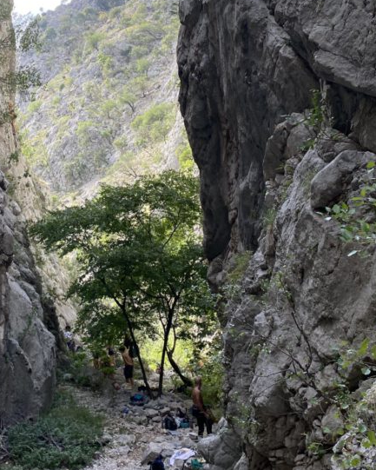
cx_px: 64
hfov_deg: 30.5
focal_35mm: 48
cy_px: 126
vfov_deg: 37.9
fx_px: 668
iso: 32
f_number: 1.8
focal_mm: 4.25
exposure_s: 1/651
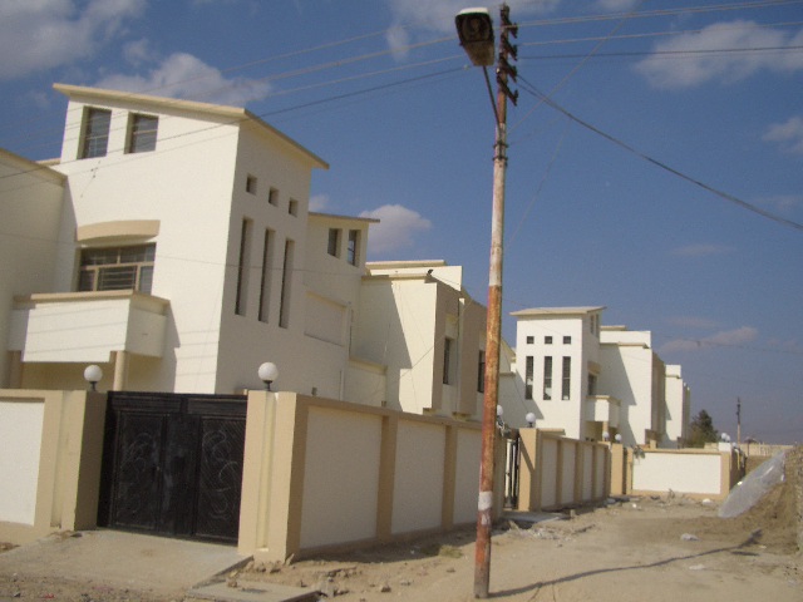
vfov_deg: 40.7
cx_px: 402
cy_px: 301
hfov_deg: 52.6
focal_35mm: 35
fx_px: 812
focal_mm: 5.8
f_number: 4.3
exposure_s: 1/800
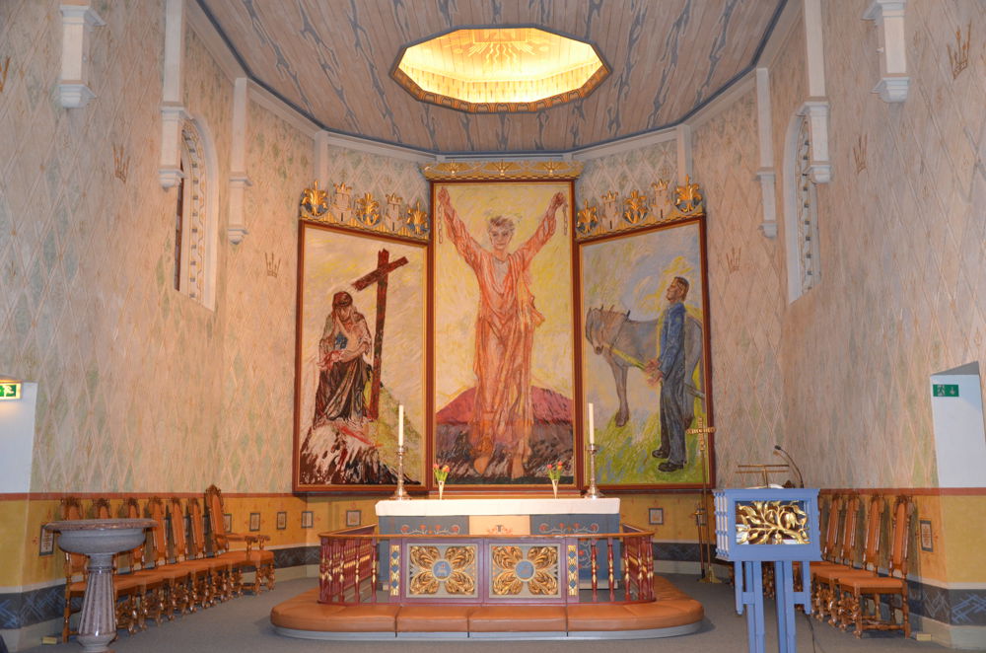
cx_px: 493
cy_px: 326
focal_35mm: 38
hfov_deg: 51.4
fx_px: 1025
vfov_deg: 35.3
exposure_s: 1/60
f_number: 4
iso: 1400
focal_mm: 25
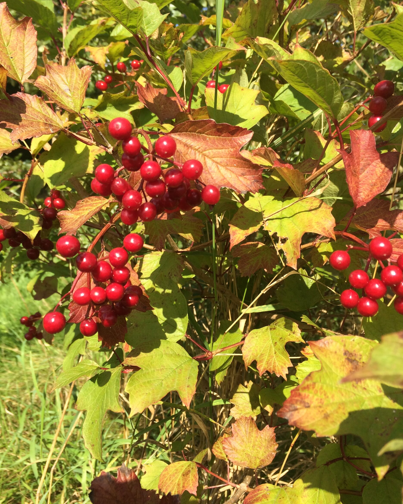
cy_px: 243
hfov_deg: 47.1
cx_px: 200
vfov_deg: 57.2
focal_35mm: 31
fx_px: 462
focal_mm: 4.15
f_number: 2.2
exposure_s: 1/1140
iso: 32
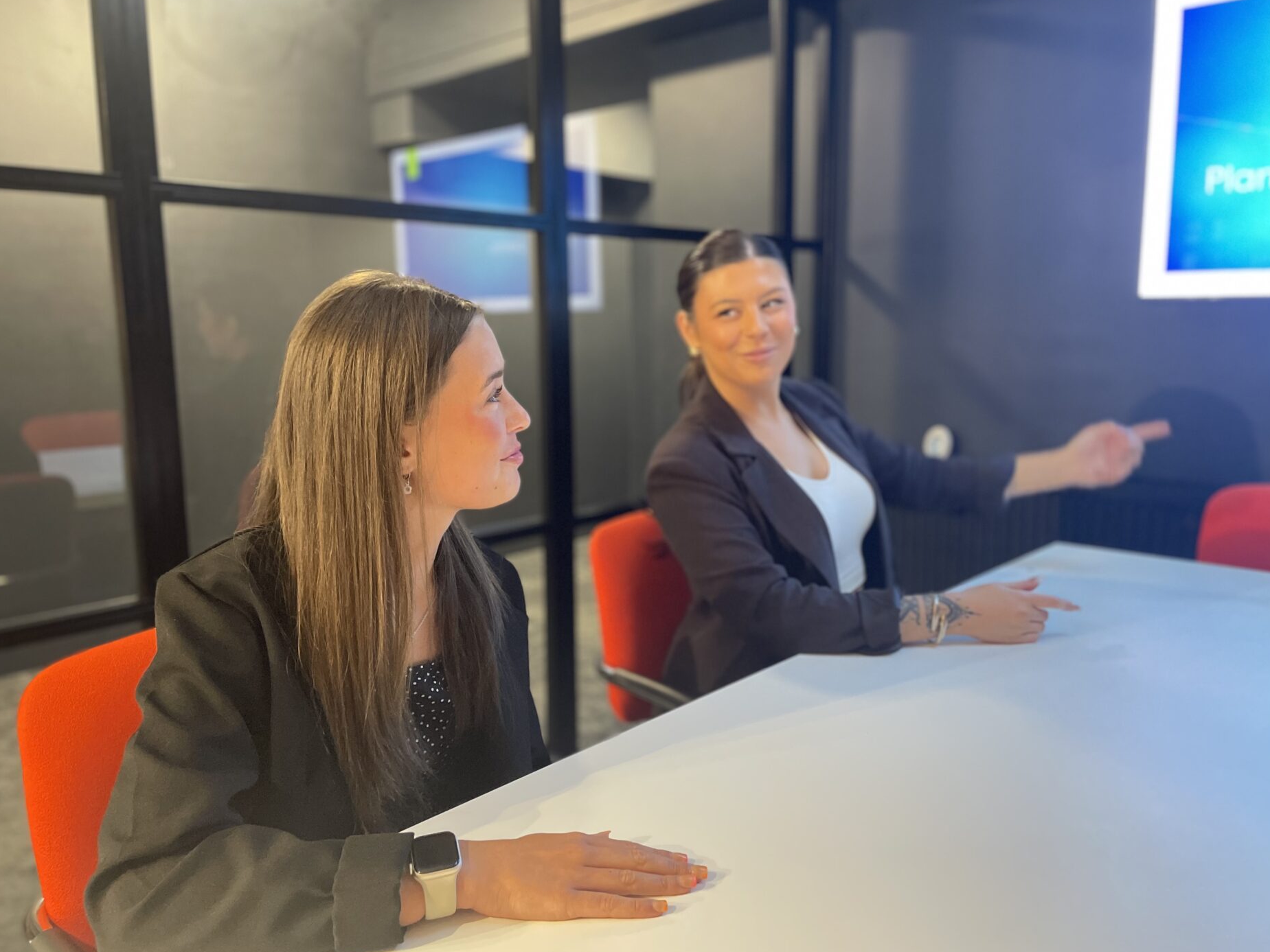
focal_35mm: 27
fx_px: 991
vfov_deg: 51.4
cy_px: 474
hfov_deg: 65.3
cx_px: 653
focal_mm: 4.2
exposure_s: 1/33
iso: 400
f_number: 1.6
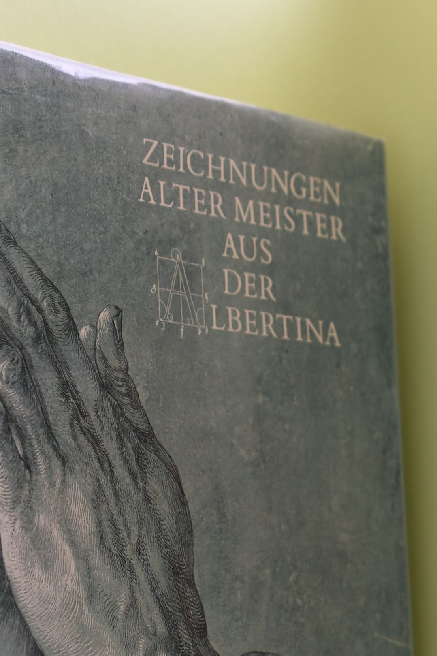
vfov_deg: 18.2
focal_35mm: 111
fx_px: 2021
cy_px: 574
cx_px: 134
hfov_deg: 12.3
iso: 450
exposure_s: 1/60
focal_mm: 40
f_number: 4
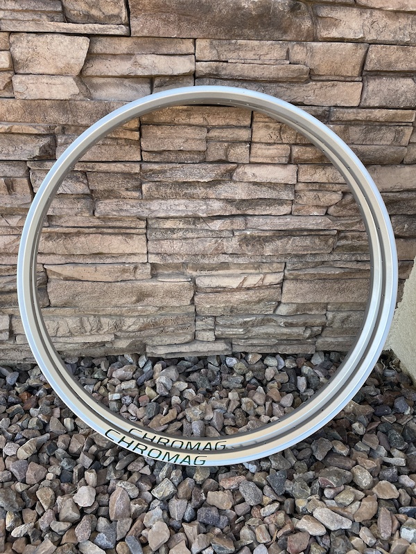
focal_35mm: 26
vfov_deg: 67.3
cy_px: 277
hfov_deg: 53.1
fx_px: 417
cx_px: 208
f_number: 1.6
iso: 32
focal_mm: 4.2
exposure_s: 1/440
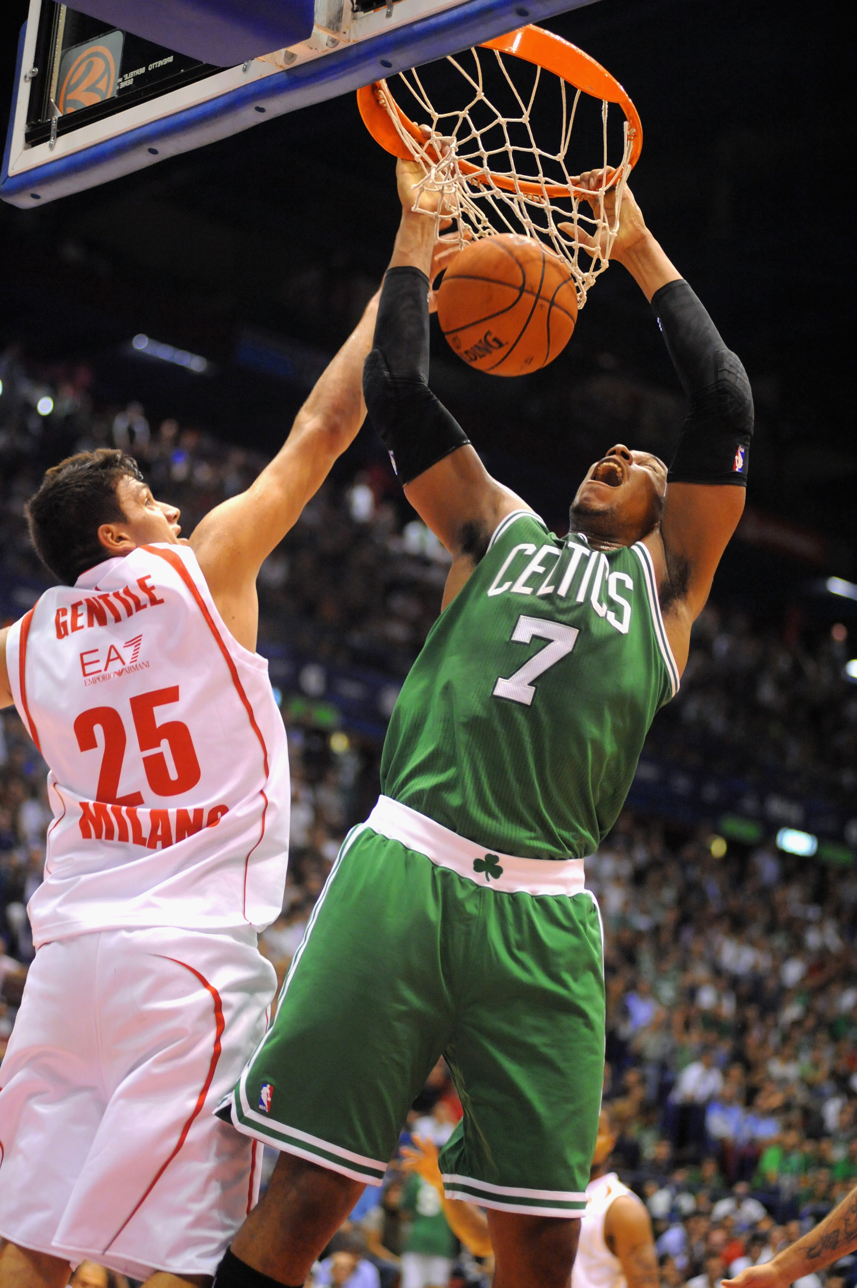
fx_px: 3074
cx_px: 428
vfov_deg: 23.7
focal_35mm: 86
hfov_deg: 15.9
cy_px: 644
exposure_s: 1/800
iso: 4000
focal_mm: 86
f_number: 2.8
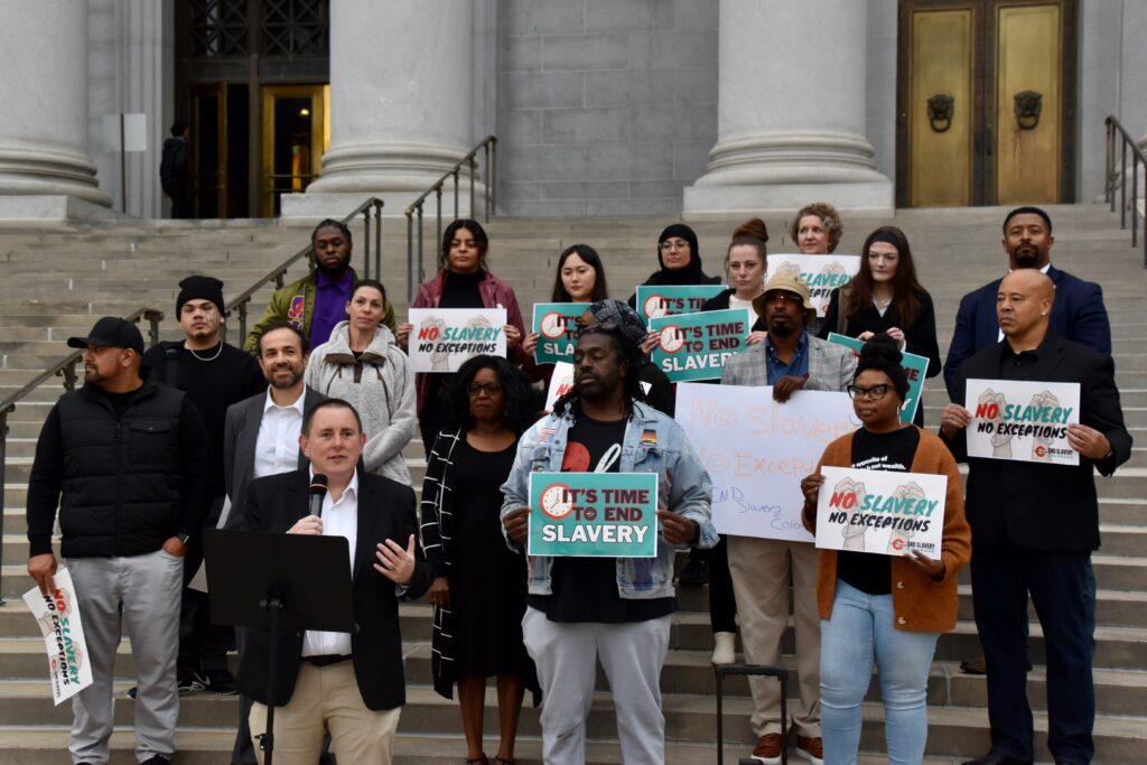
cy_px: 382
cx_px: 574
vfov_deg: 25.8
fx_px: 1673
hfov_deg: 37.8
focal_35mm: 52
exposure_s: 1/250
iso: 720
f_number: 4.2
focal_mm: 35
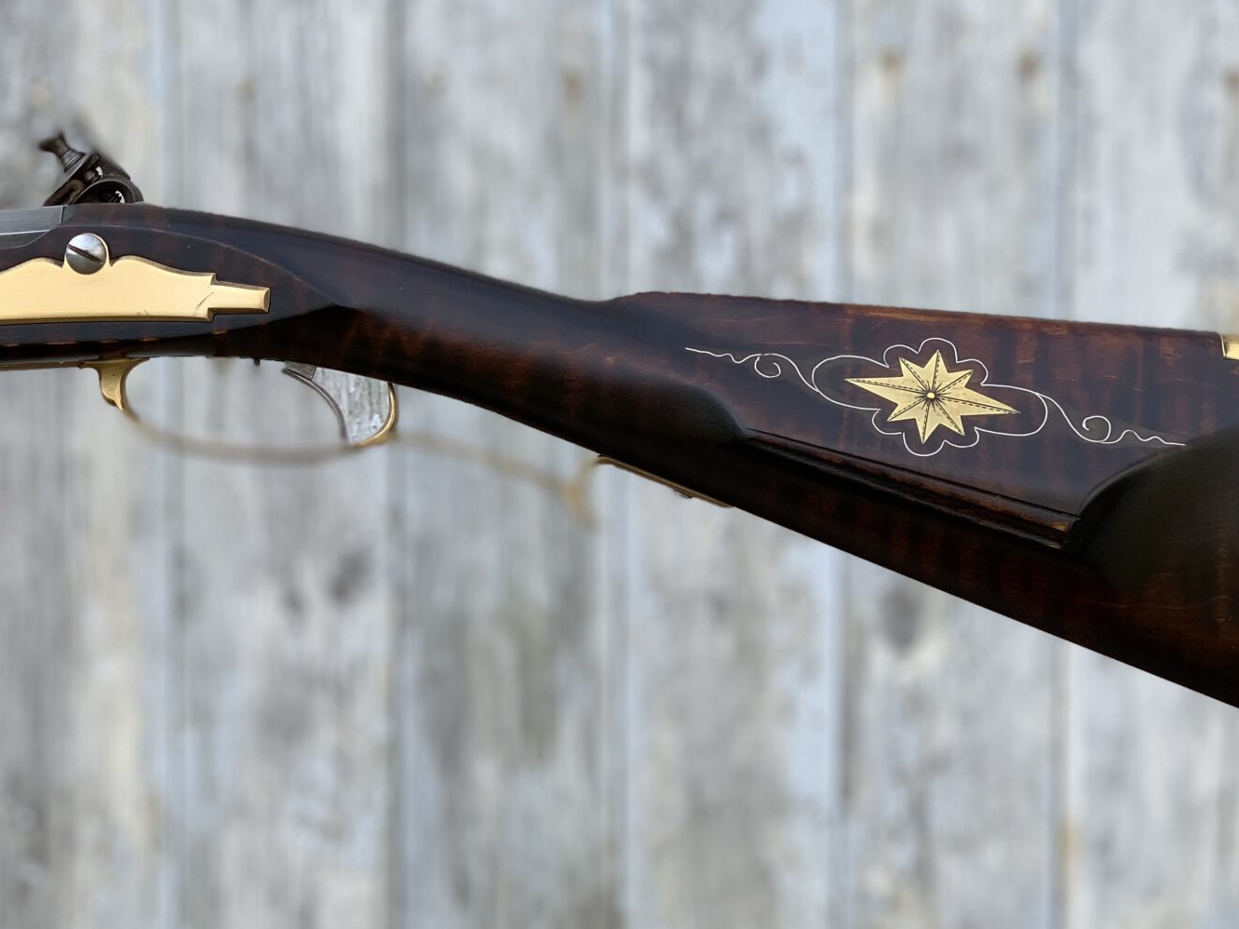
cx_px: 672
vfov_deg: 18.4
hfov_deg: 24.4
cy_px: 415
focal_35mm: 80
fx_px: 2863
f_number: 2.4
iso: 16
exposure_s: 1/280
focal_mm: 6
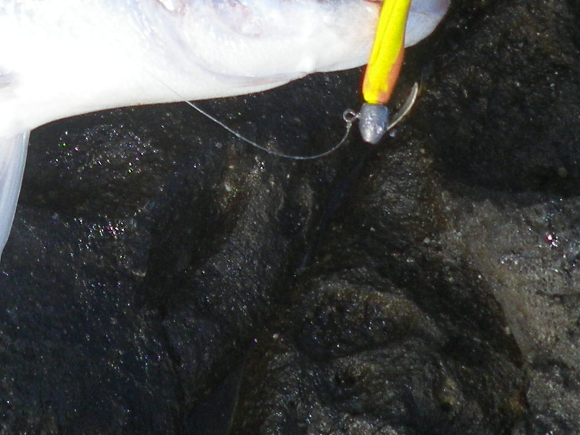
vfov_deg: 10.9
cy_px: -199
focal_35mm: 131
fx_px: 2195
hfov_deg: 14.4
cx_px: -202
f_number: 3.8
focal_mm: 6.2
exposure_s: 1/200
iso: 64
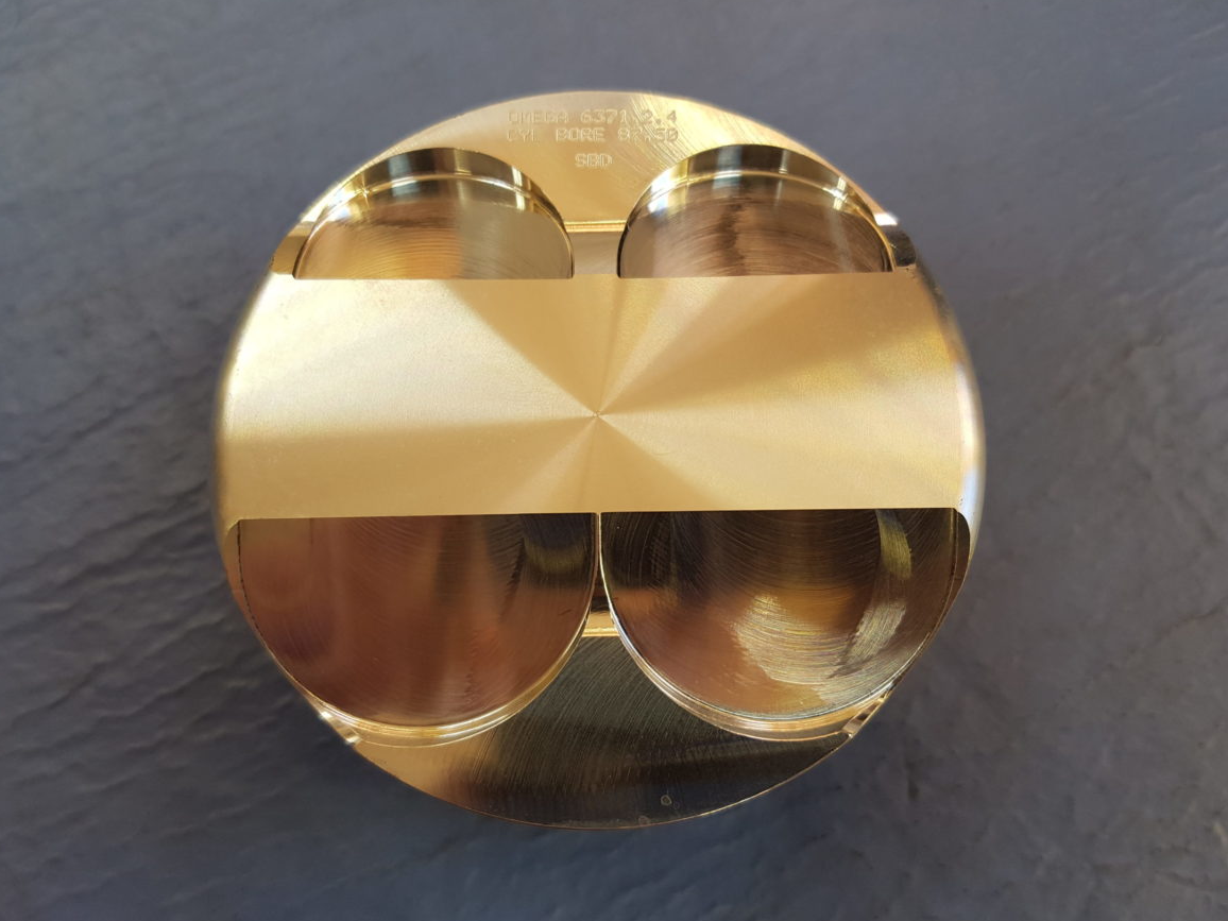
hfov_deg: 65.3
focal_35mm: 27
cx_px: 626
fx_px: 958
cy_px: 455
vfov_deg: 51.4
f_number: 1.7
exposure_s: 1/100
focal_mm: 4.2
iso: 64
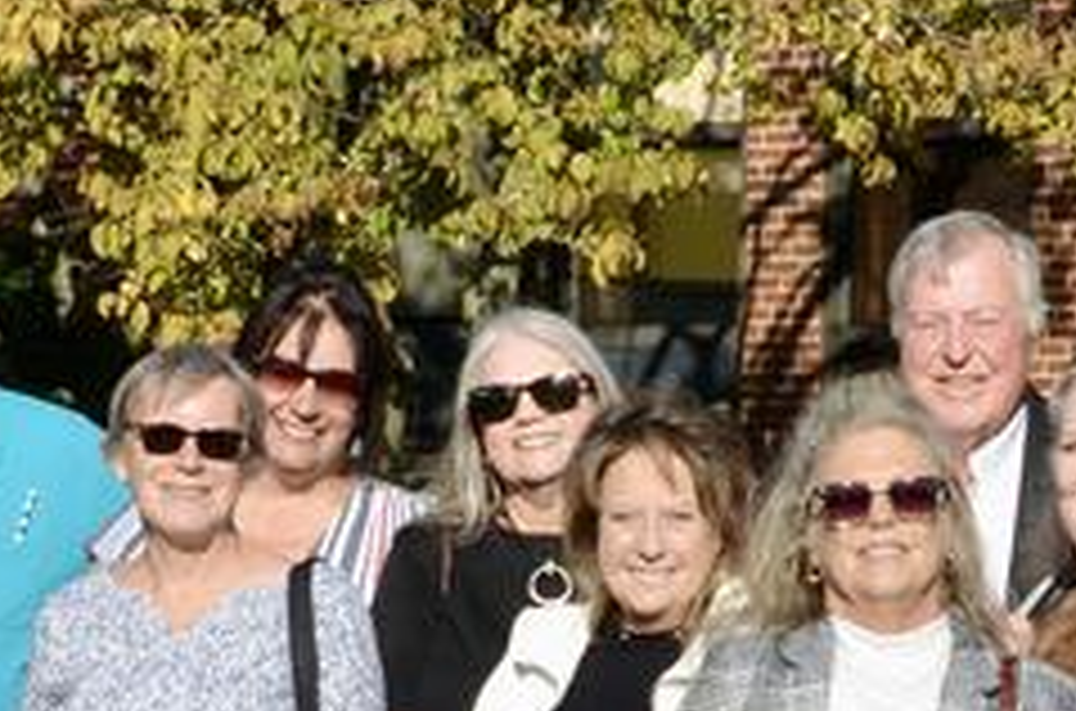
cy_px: 914
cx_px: 243
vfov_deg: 6.0
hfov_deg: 9.2
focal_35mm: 225
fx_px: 6707
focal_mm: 28
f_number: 9
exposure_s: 1/320
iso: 100
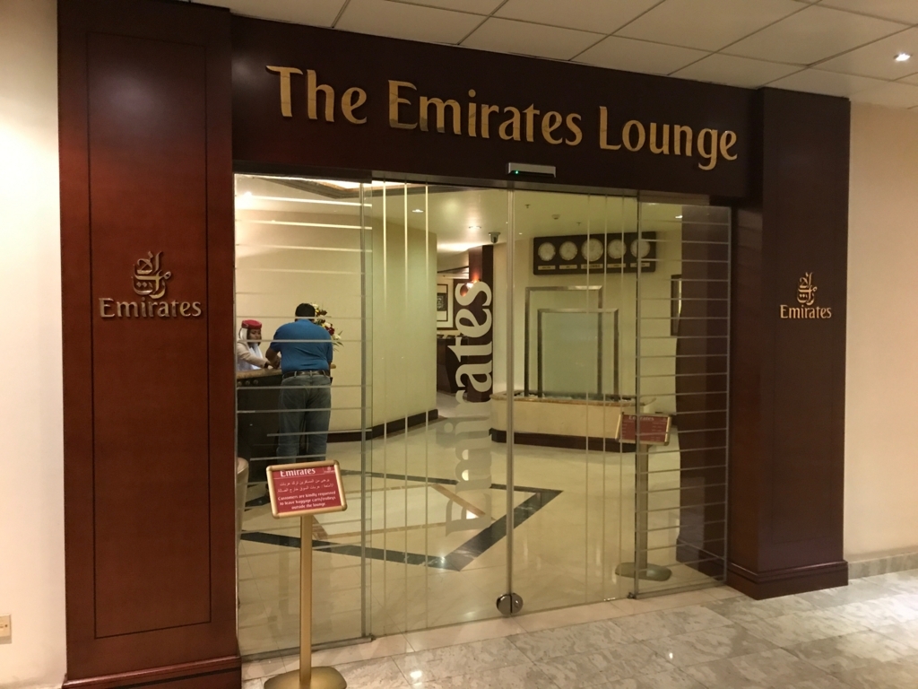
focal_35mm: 28
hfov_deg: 63.4
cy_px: 344
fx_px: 743
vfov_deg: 49.7
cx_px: 459
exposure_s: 1/6
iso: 100
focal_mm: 3.99
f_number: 1.8
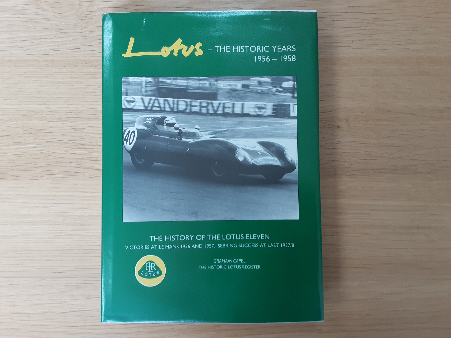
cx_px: 226
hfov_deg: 63.4
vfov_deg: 49.7
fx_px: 365
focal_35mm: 28
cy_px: 169
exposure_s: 1/50
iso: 125
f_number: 1.9
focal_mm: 2.9
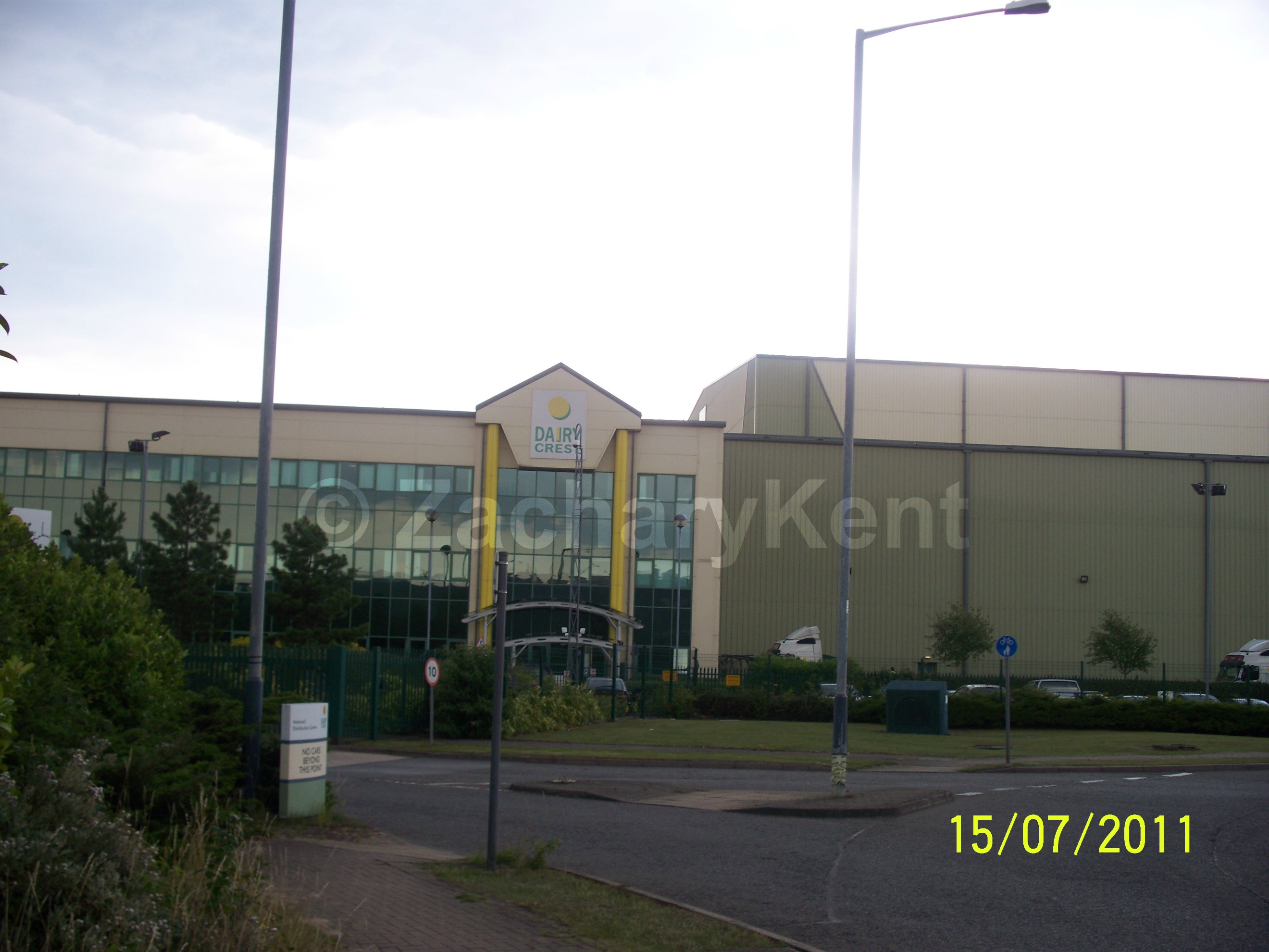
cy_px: 476
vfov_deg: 30.9
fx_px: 1723
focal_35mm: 47
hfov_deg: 40.4
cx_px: 634
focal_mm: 9.86
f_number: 2.9
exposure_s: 1/100
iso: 64
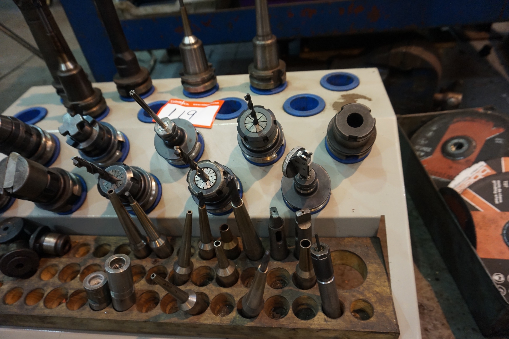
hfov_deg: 73.8
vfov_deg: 53.1
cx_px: 254
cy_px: 170
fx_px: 339
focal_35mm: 24
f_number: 4
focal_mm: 16
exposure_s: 1/60
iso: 1600
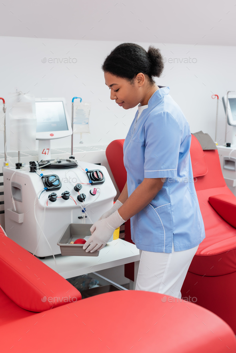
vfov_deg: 39.6
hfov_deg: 27.0
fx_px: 491
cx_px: 118
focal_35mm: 50
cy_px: 176
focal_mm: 50
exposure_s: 1/160
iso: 320
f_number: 4
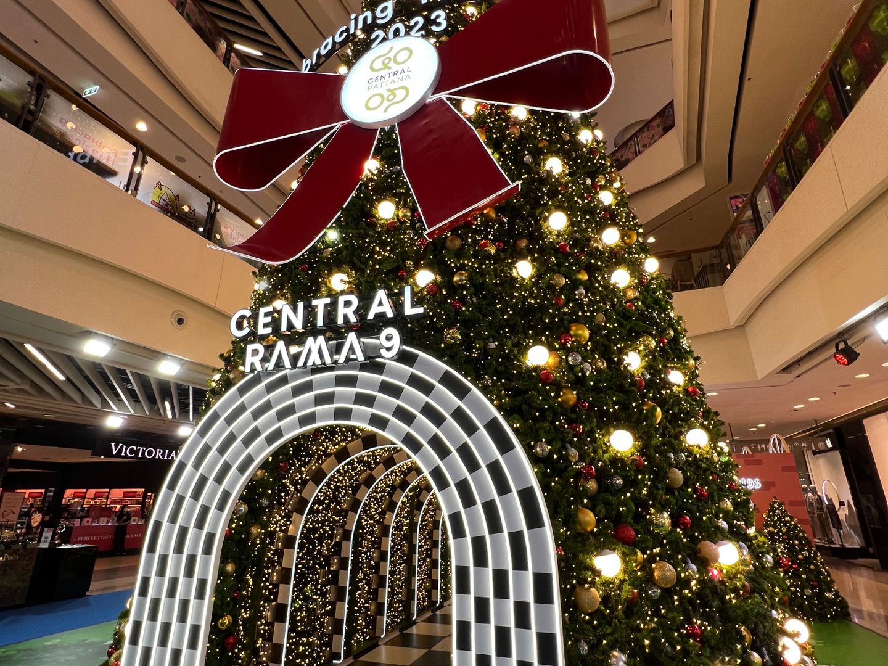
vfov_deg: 89.9
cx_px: 444
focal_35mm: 13
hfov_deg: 106.2
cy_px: 333
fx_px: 333
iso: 80
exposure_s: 1/100
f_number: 1.8
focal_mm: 1.57
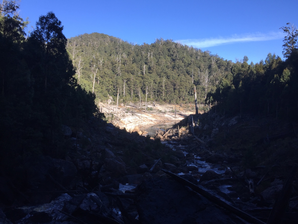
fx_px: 250
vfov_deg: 48.2
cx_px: 149
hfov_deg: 61.7
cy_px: 112
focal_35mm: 29
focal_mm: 4.15
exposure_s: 1/807
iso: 32
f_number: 2.2
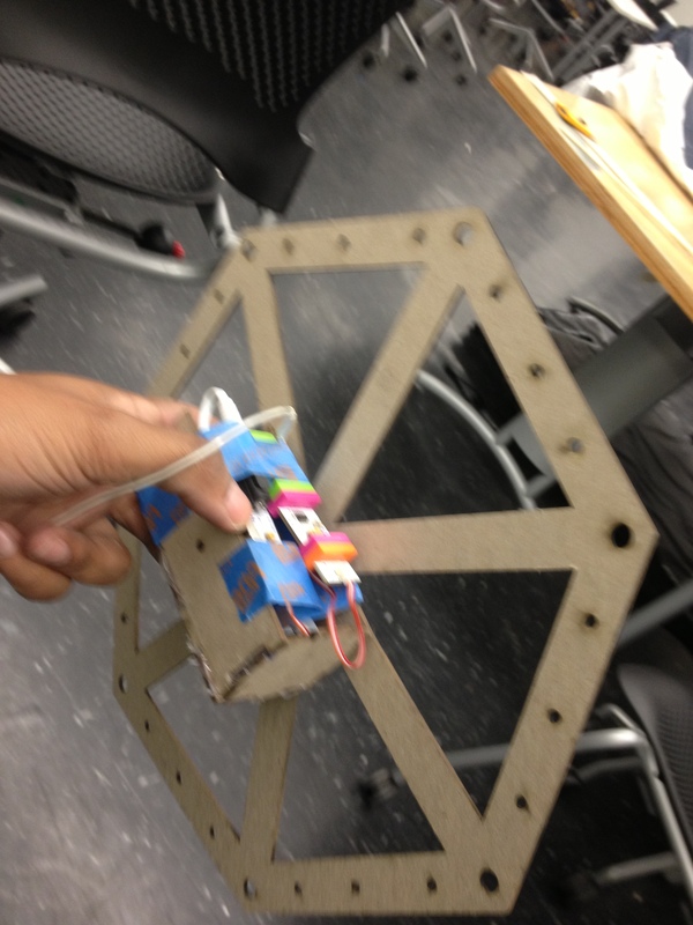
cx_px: 346
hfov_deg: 40.7
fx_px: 934
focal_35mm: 35
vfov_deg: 52.6
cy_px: 462
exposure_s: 1/20
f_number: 2.4
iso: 125
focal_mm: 4.28
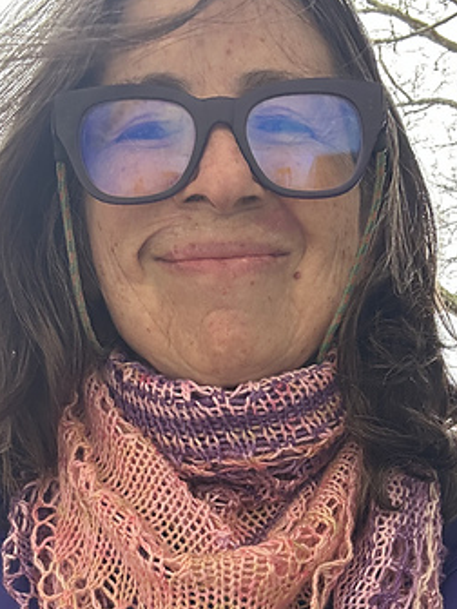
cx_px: 283
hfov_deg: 25.6
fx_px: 1003
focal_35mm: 57
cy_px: 553
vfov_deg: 32.1
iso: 50
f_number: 1.9
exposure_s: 1/121
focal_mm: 2.69
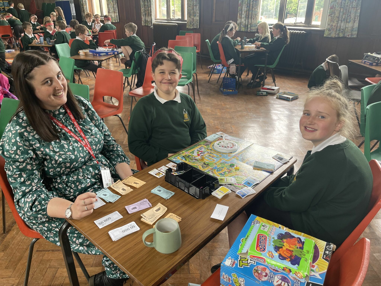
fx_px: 286
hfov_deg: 67.3
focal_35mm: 26
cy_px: 143
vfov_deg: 53.1
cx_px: 190
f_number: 1.6
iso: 80
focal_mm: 5.1
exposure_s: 1/100
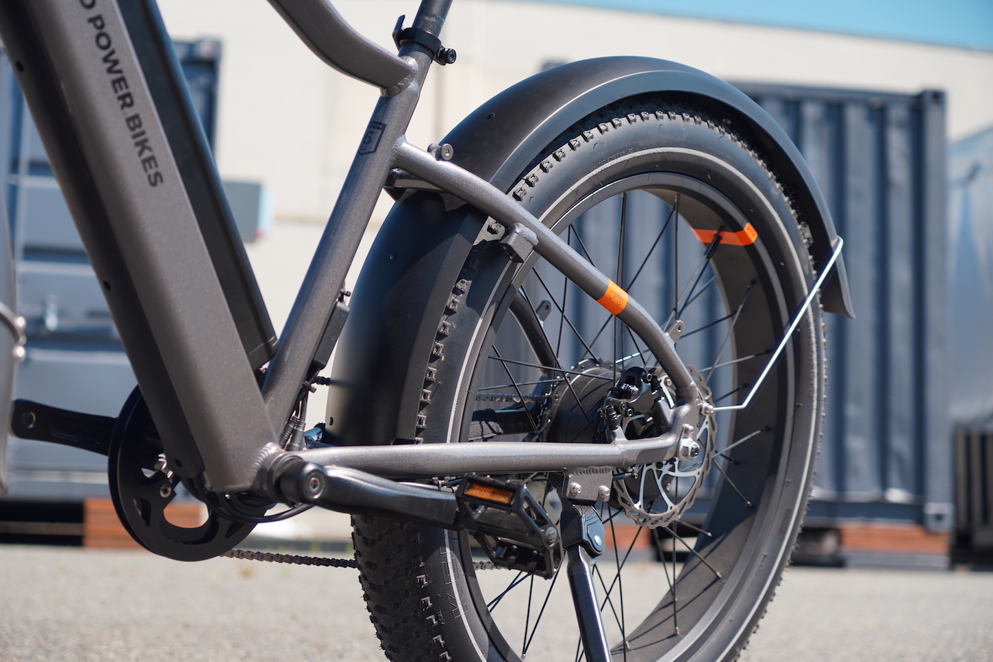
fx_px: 1862
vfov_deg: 20.2
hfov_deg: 29.9
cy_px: 331
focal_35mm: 68
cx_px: 496
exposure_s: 1/125
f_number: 2.8
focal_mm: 45
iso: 100
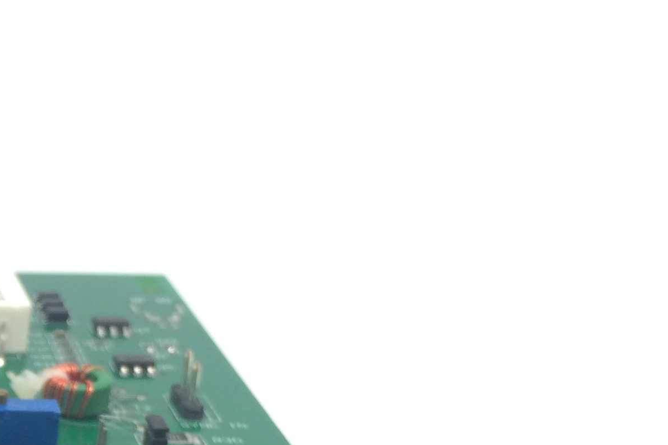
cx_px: -203
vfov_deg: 16.2
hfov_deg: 22.2
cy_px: 492
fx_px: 1521
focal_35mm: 82
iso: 40
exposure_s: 1/50
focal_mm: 4.15
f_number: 2.2
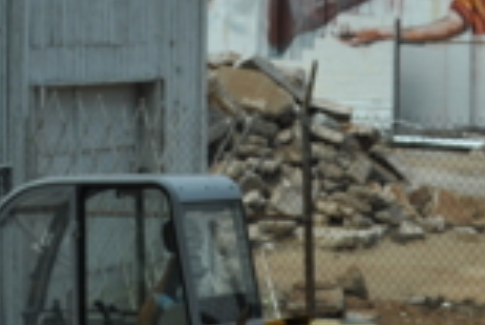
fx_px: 2683
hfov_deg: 10.2
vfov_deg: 6.9
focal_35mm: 199
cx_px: -113
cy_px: 17
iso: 200
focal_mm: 32
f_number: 9
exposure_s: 1/320
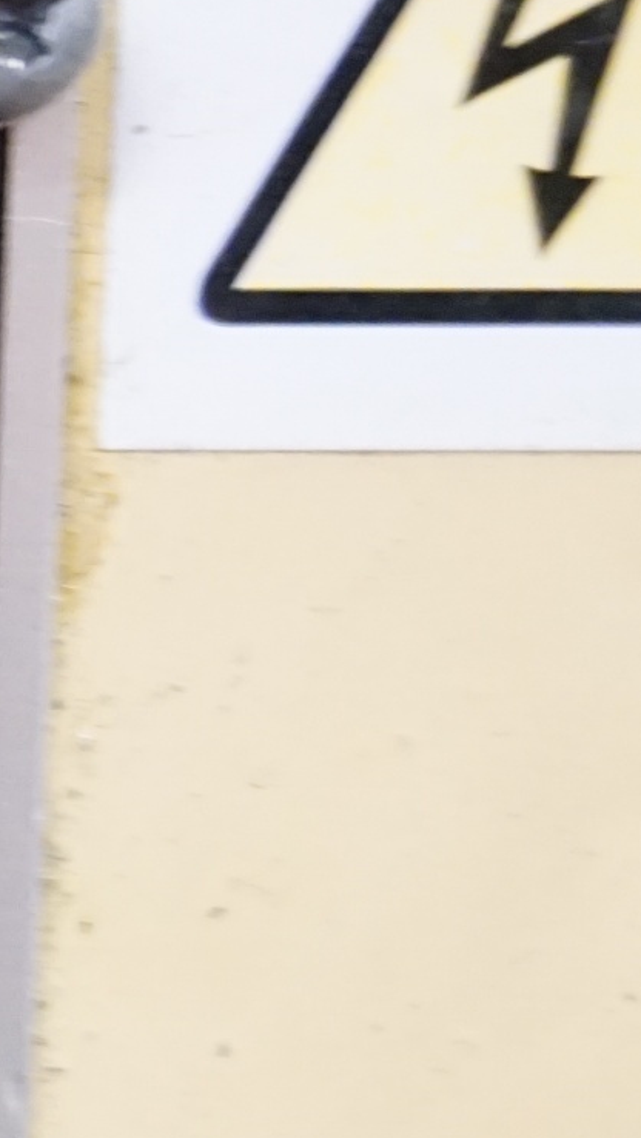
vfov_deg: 11.4
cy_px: 1061
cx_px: -1505
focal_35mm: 187
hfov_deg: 5.9
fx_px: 5657
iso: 3200
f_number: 4.5
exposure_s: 1/40
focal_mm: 27
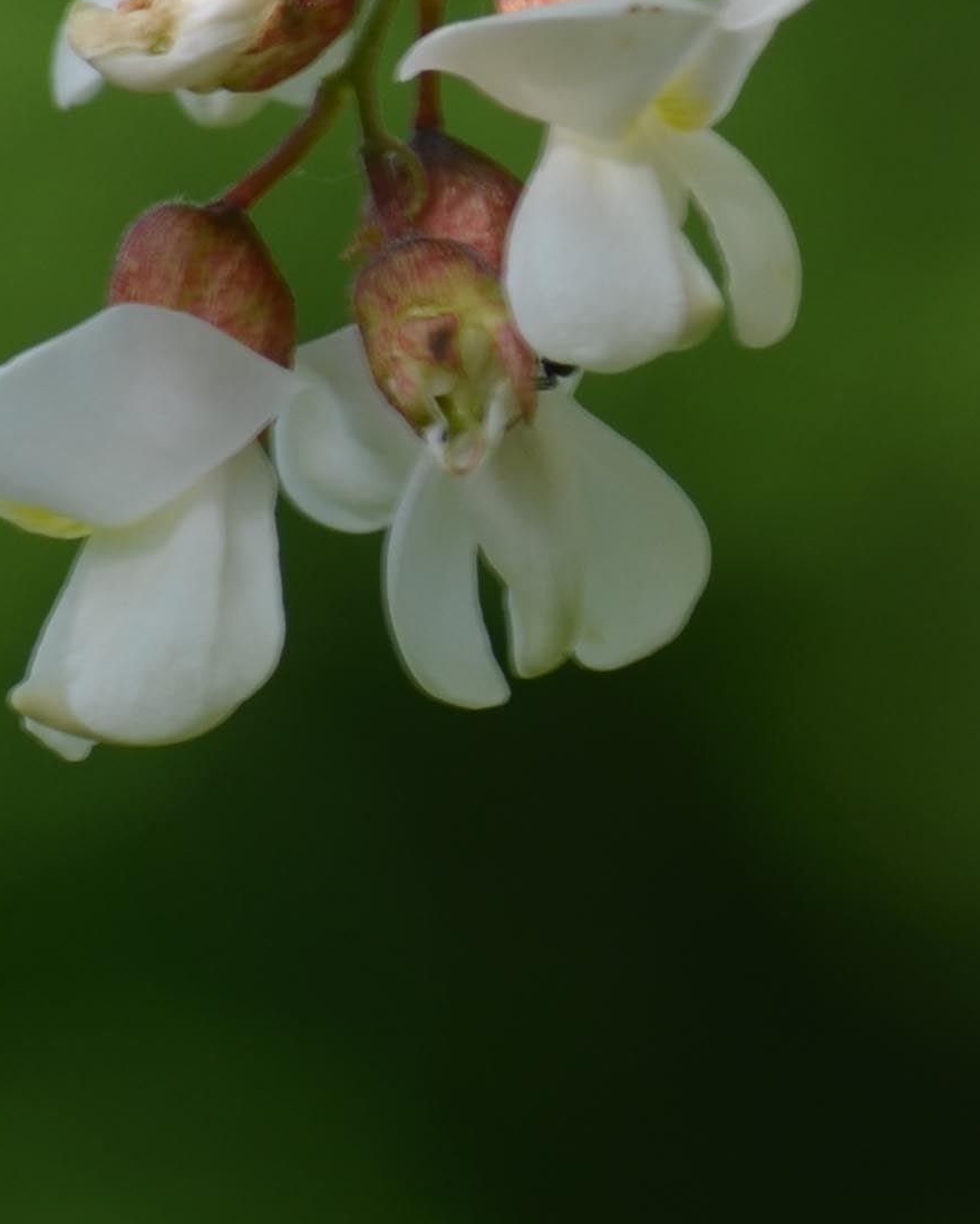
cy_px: 180
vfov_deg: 1.8
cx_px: 1200
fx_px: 39962
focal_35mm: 1102
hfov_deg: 1.4
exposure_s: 1/100
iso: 100
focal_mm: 175
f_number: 8
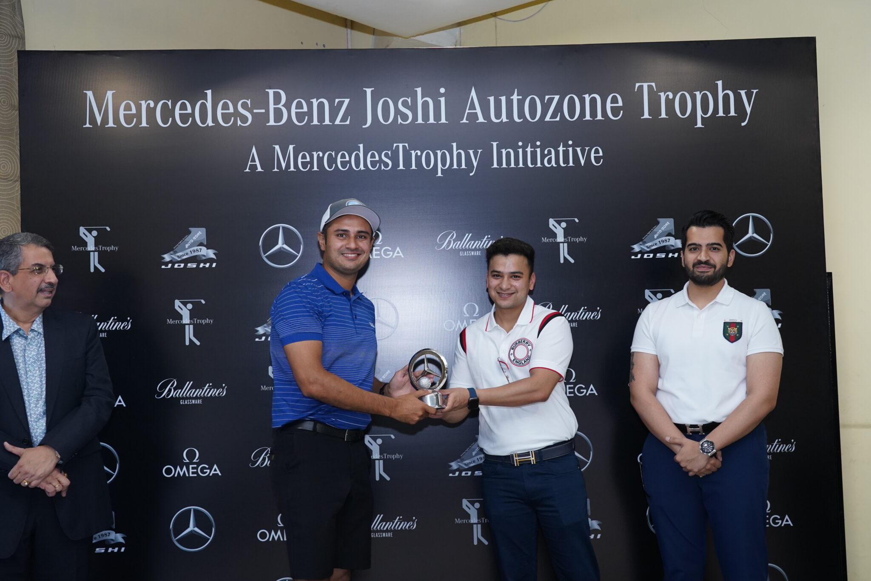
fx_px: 1016
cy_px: 290
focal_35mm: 42
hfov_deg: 46.4
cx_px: 436
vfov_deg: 31.9
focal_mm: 42
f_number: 6.3
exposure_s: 1/125
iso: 3200
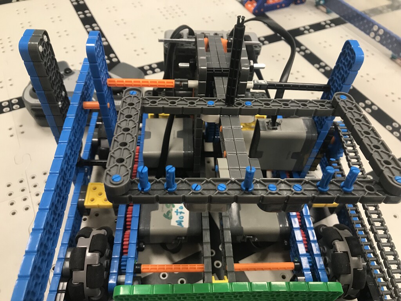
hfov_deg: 63.4
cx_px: 200
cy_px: 150
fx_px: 324
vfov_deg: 49.7
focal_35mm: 28
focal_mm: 3.99
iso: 32
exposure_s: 1/24
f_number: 1.8
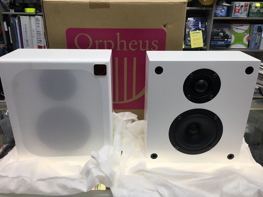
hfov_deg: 61.7
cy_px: 98
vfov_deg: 48.2
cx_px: 132
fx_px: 220
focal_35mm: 29
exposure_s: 1/33
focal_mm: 4.15
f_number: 2.2
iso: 32
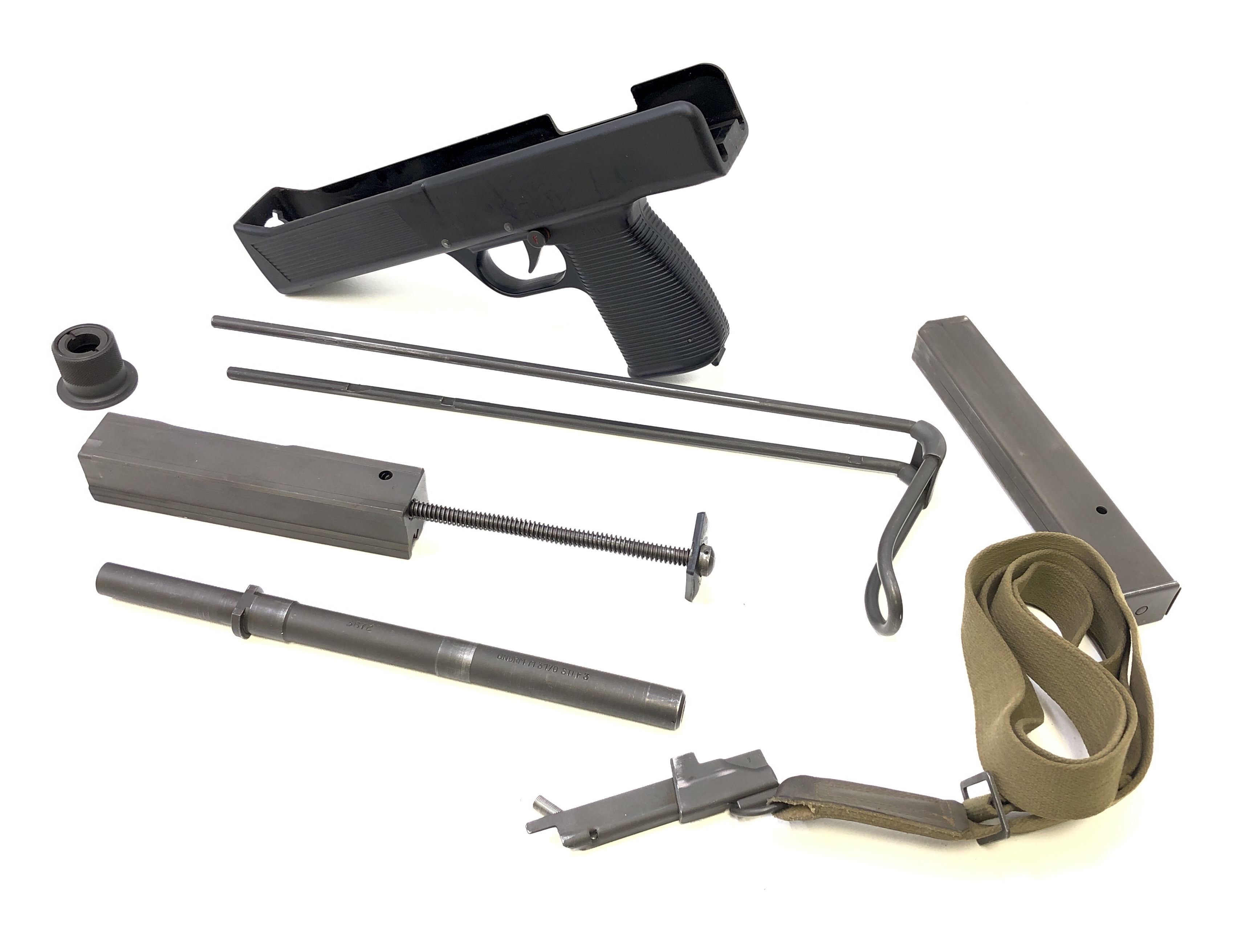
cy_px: 468
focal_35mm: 28
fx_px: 1010
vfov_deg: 49.7
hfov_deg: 63.4
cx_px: 624
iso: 40
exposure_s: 1/24
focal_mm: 3.99
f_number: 1.8
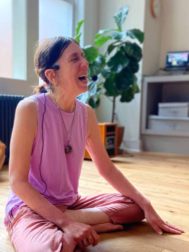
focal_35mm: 45
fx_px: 328
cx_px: 81
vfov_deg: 41.9
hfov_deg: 32.1
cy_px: 148
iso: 125
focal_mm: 4.25
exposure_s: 1/110
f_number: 1.8
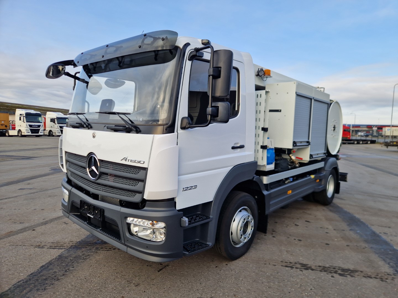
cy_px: 149
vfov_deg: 58.9
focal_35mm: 23
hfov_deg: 73.9
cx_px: 199
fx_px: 264
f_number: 1.8
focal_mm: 5.4
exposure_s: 1/628
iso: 50
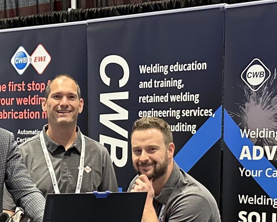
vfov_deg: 17.1
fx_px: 722
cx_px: 110
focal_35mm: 88
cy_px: 221
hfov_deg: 21.7
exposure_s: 1/60
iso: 320
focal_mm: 6.86
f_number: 1.78
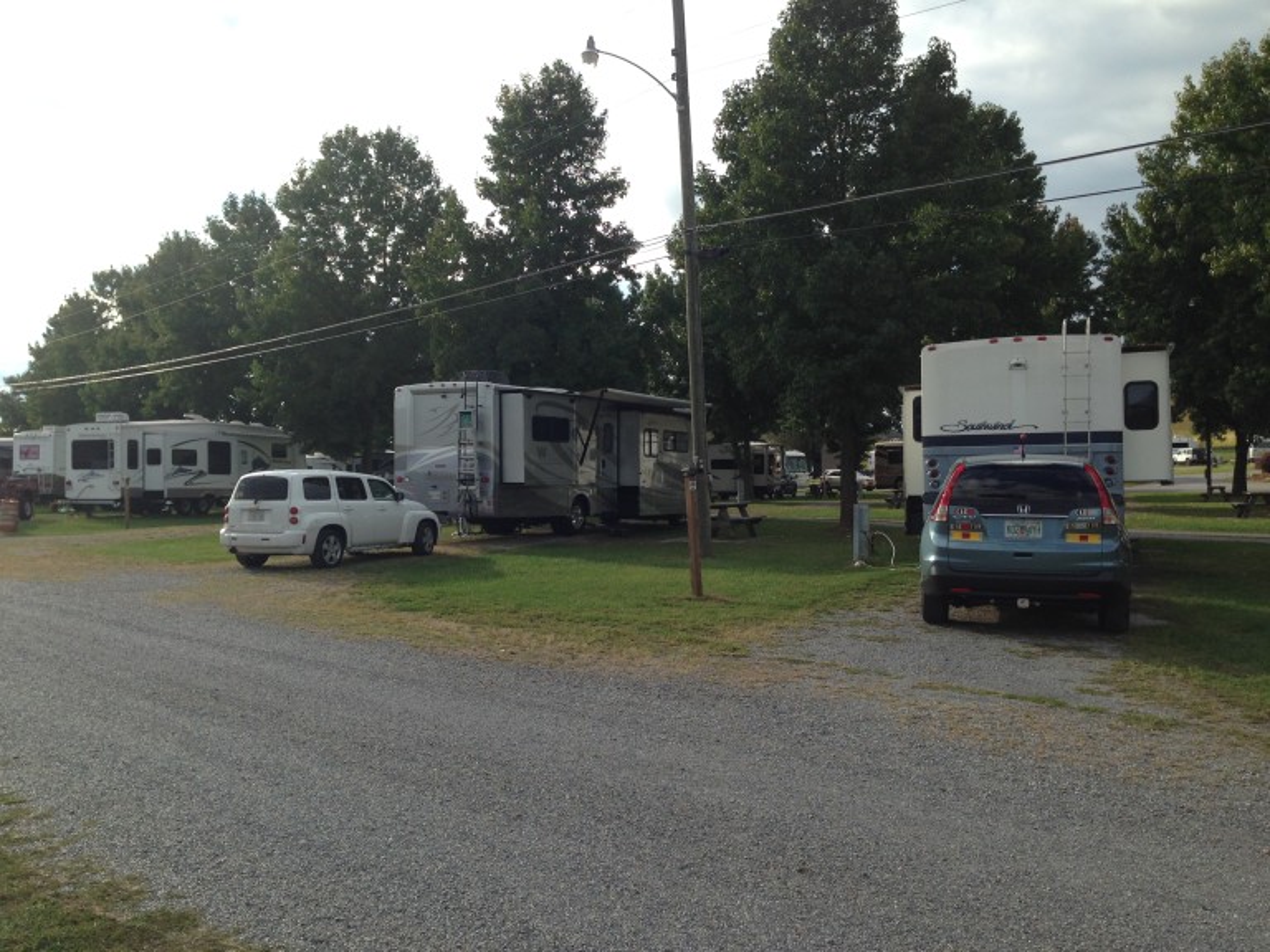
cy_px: 476
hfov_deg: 55.4
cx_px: 635
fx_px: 1211
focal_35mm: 33
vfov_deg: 42.9
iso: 50
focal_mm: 4.12
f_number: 2.4
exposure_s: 1/968
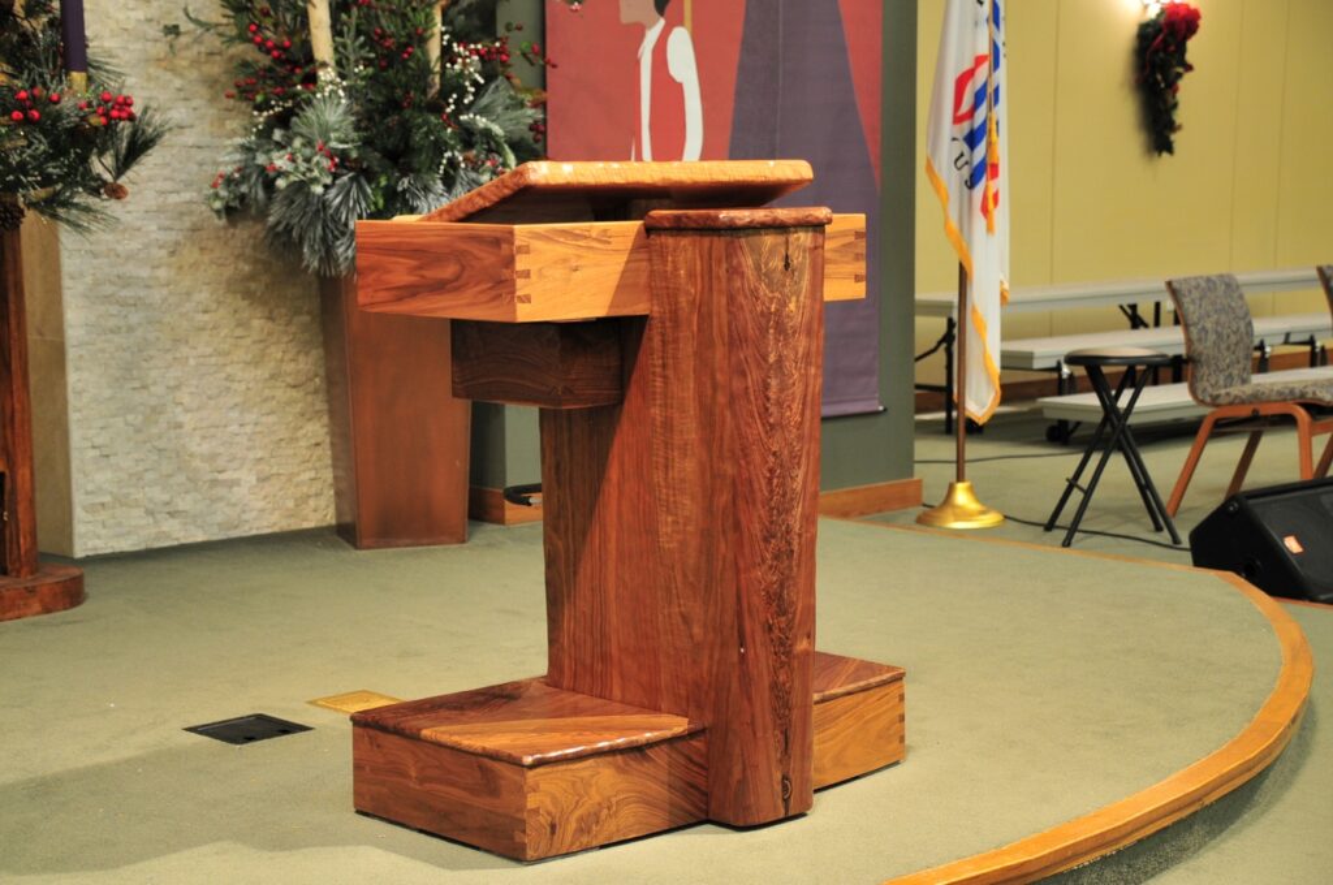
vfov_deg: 20.6
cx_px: 666
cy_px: 442
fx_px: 2441
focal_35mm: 66
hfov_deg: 30.5
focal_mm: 44
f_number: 5
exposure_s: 1/25
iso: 500
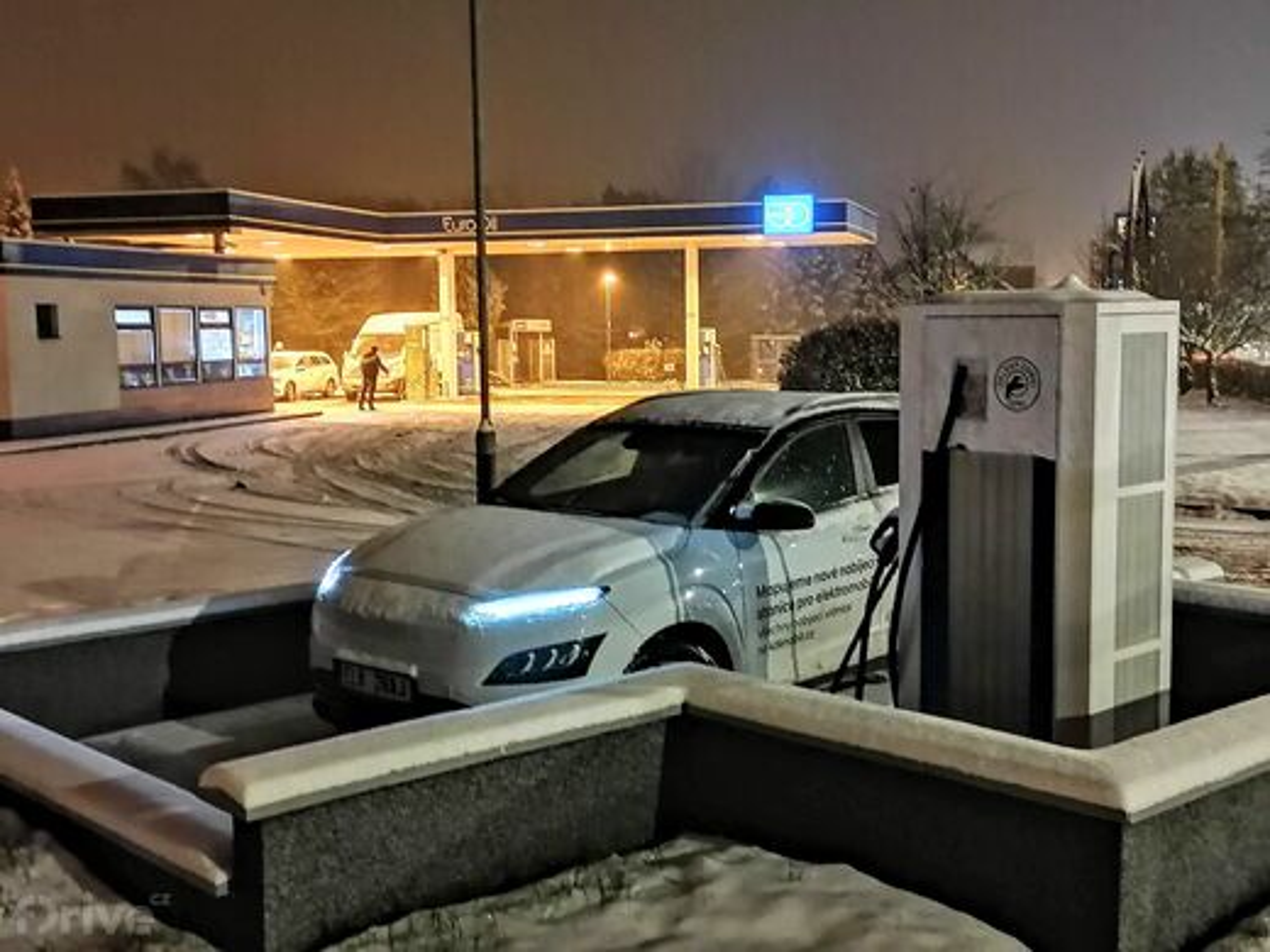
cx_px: 635
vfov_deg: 33.6
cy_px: 476
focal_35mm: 43
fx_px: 1578
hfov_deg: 43.9
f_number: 1.8
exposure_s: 4
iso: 800
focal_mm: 5.3
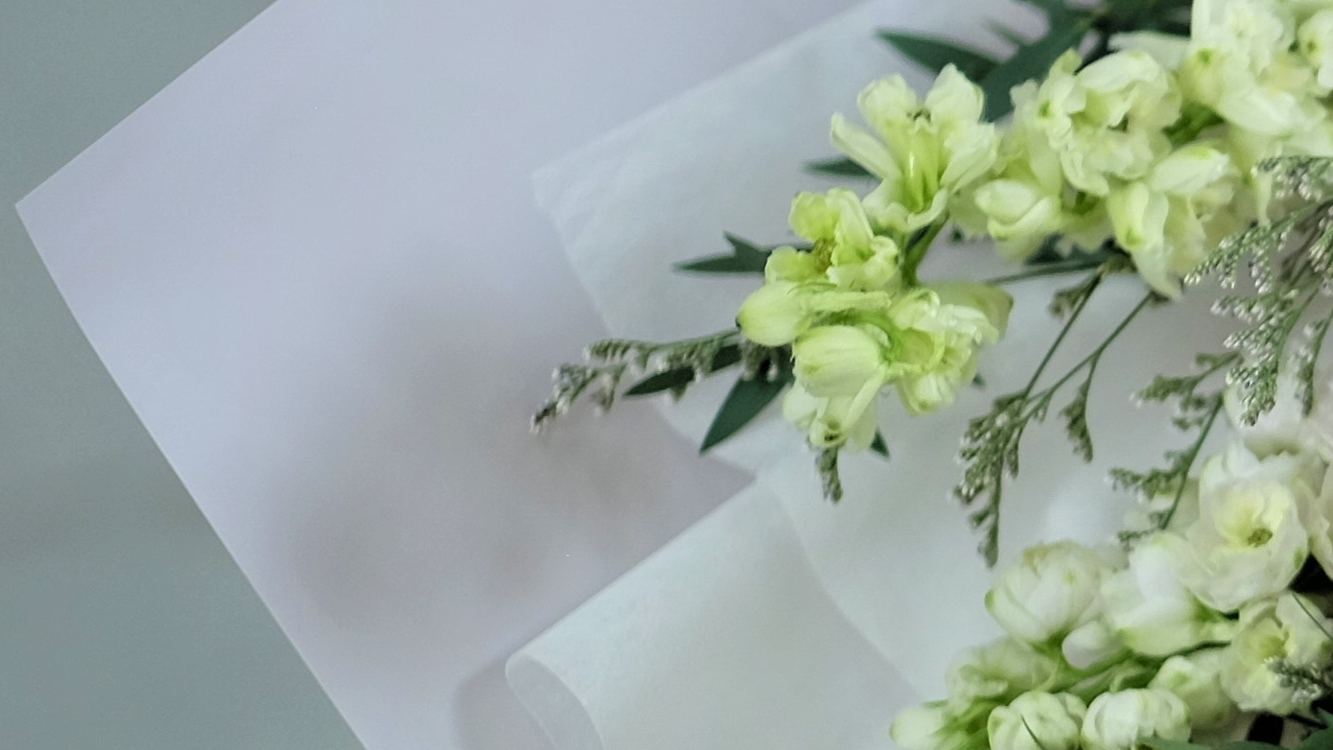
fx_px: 10958
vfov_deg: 3.9
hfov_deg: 6.8
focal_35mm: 310
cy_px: 344
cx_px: 2206
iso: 200
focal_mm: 56
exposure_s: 1/75
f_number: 1.2
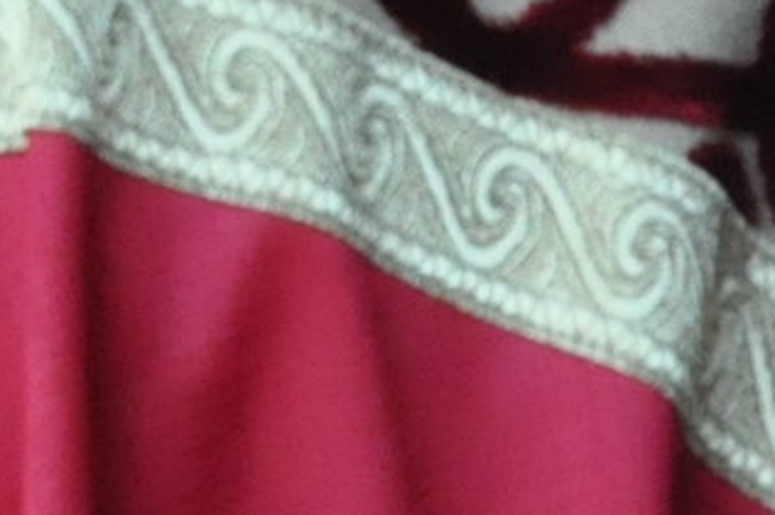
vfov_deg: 3.5
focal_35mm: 387
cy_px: -971
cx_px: -780
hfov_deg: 5.2
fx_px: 8322
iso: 3200
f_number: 9
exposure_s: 1/320
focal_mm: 38
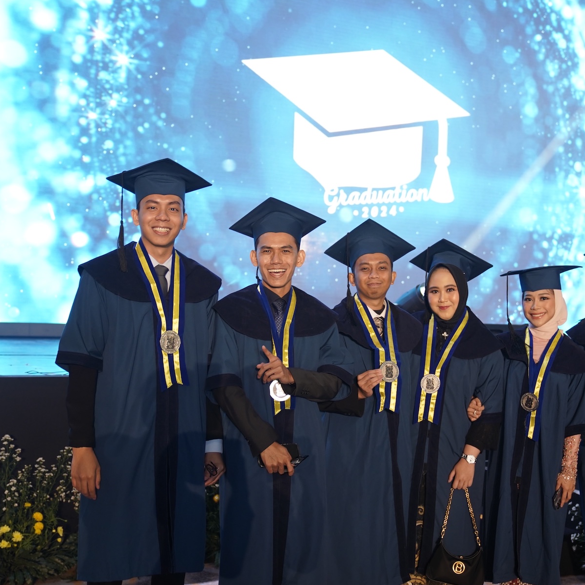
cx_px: 379
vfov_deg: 34.7
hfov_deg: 34.4
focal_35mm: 49
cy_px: 316
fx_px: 937
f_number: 2.8
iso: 1000
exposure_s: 1/100
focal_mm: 35
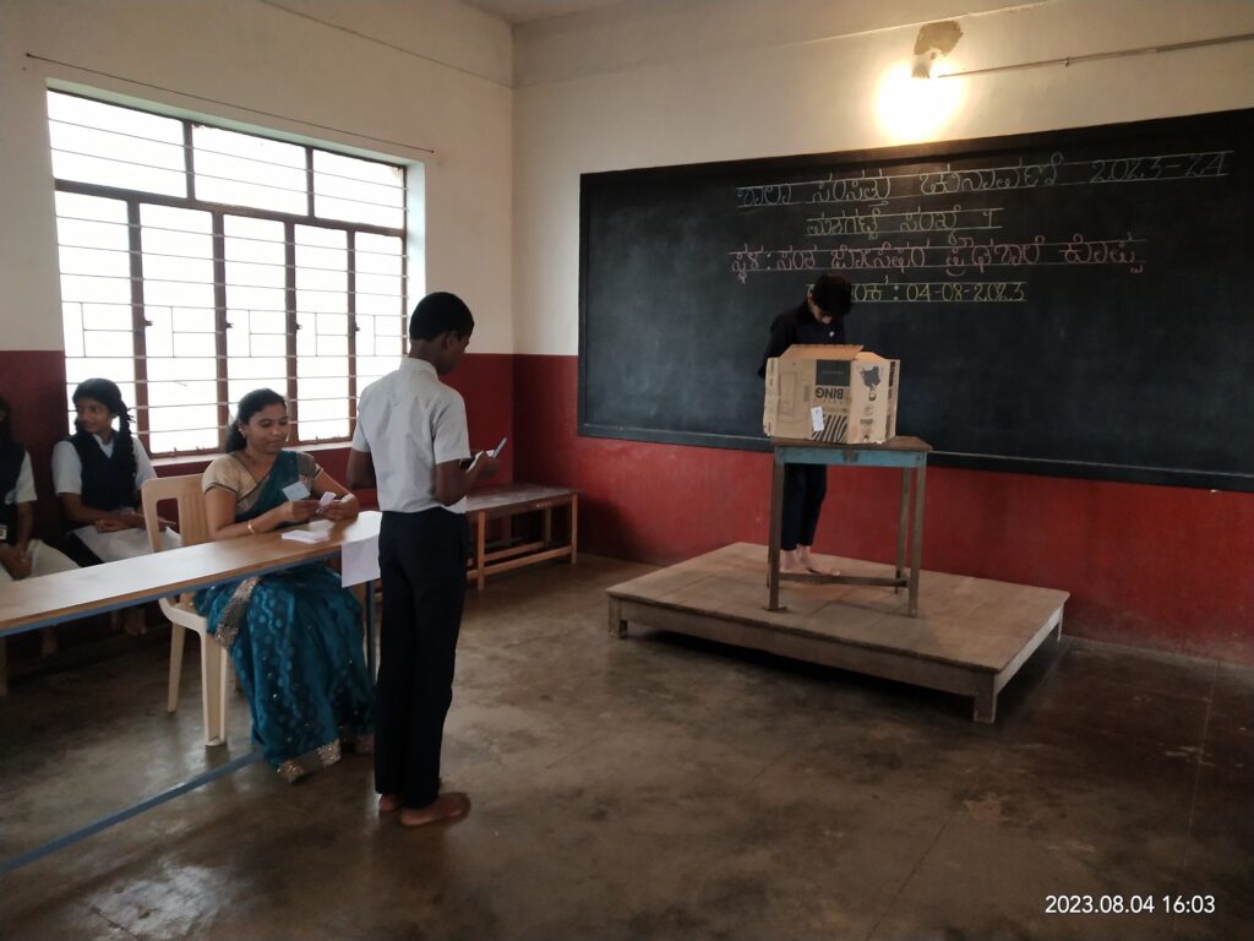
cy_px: 470
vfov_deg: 46.8
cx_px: 627
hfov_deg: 60.0
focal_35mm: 30
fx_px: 1087
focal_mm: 3.95
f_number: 1.8
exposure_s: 1/50
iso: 267
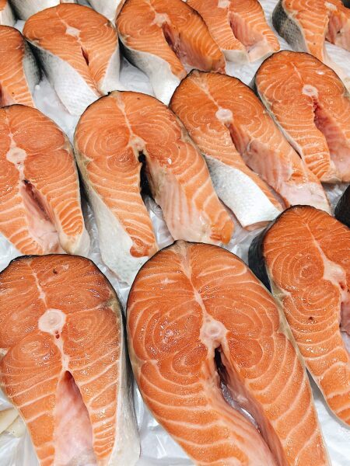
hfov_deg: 48.2
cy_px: 233
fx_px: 391
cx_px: 175
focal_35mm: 29
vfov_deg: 61.7
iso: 50
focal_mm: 4.15
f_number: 2.2
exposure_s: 1/100
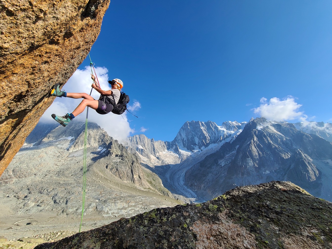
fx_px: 125
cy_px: 124
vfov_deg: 89.9
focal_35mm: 13
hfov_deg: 106.2
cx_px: 166
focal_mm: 2.2
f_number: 2.2
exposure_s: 1/1493
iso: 50
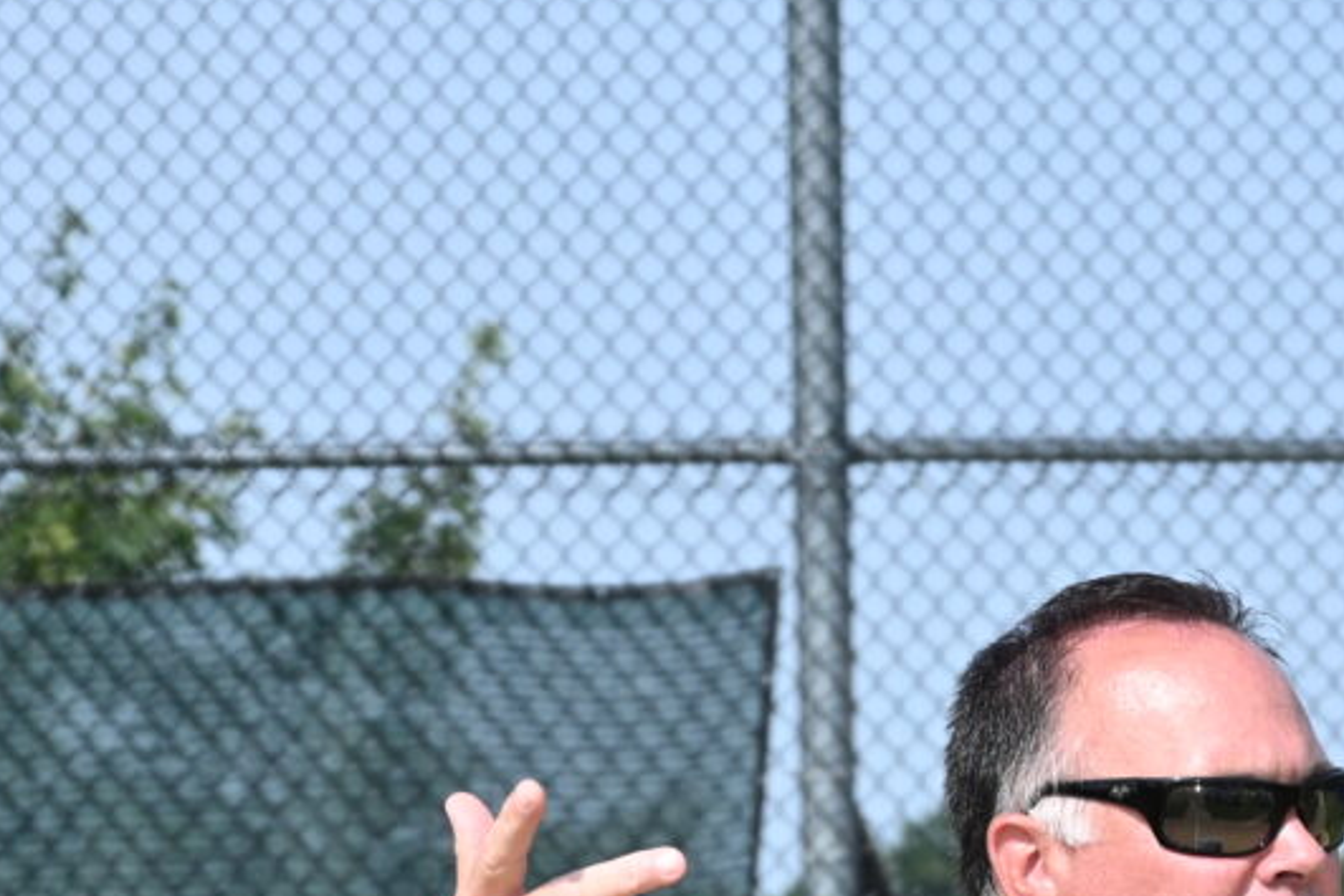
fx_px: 9893
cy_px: 2143
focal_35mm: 265
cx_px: 1187
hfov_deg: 7.8
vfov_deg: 5.0
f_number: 4
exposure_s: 1/3200
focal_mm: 55
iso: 320
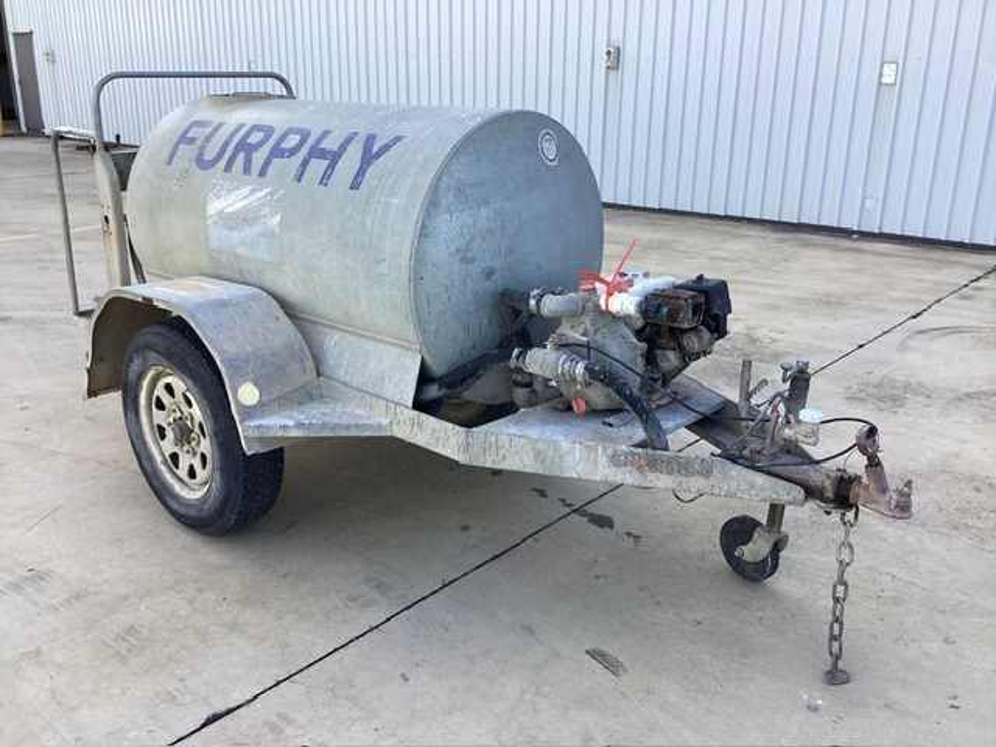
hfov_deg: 58.4
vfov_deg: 45.4
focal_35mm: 31
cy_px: 374
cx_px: 498
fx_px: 892
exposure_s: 1/259
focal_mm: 3.3
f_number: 2.4
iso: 25
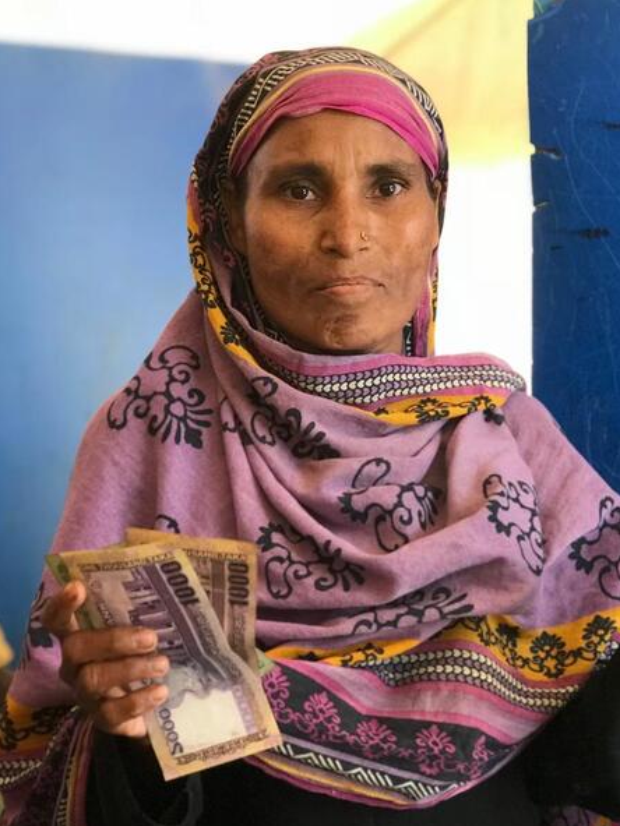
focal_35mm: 77
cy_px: 416
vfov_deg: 25.3
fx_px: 1839
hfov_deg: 19.0
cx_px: 466
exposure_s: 1/50
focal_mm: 6.6
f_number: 2.8
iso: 64
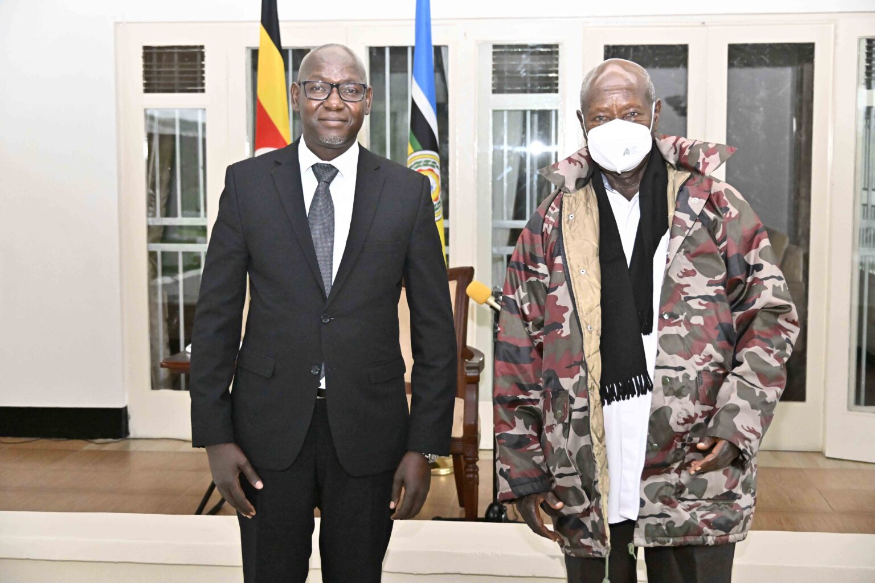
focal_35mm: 50
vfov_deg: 27.0
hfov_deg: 39.6
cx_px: 438
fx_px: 1215
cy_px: 292
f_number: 5.6
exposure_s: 1/640
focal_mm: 50
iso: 12800
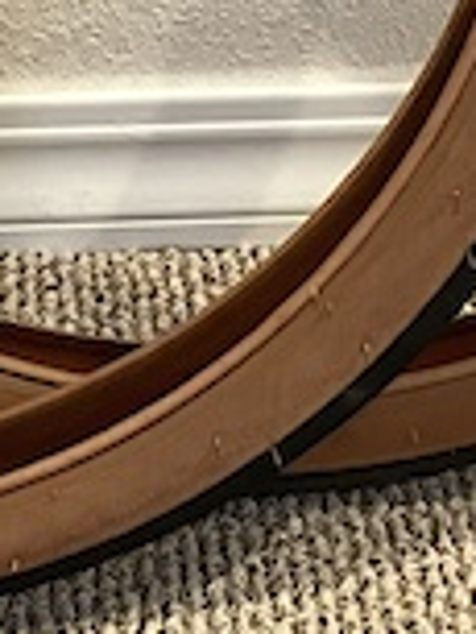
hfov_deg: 10.1
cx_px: -54
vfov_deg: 12.5
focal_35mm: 146
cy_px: -439
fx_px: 2673
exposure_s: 1/60
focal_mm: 3.99
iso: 320
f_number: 1.8
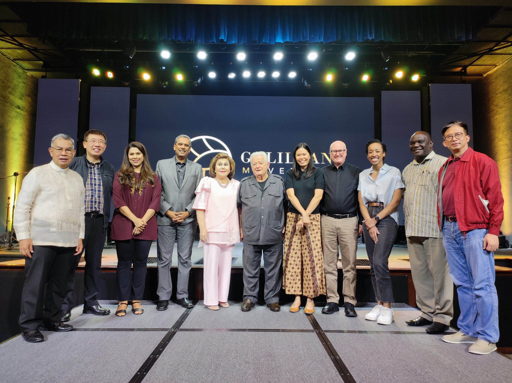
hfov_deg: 69.4
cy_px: 192
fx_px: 369
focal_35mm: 25
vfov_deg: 54.8
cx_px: 256
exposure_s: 1/40
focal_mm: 4.7
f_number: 1.79
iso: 324
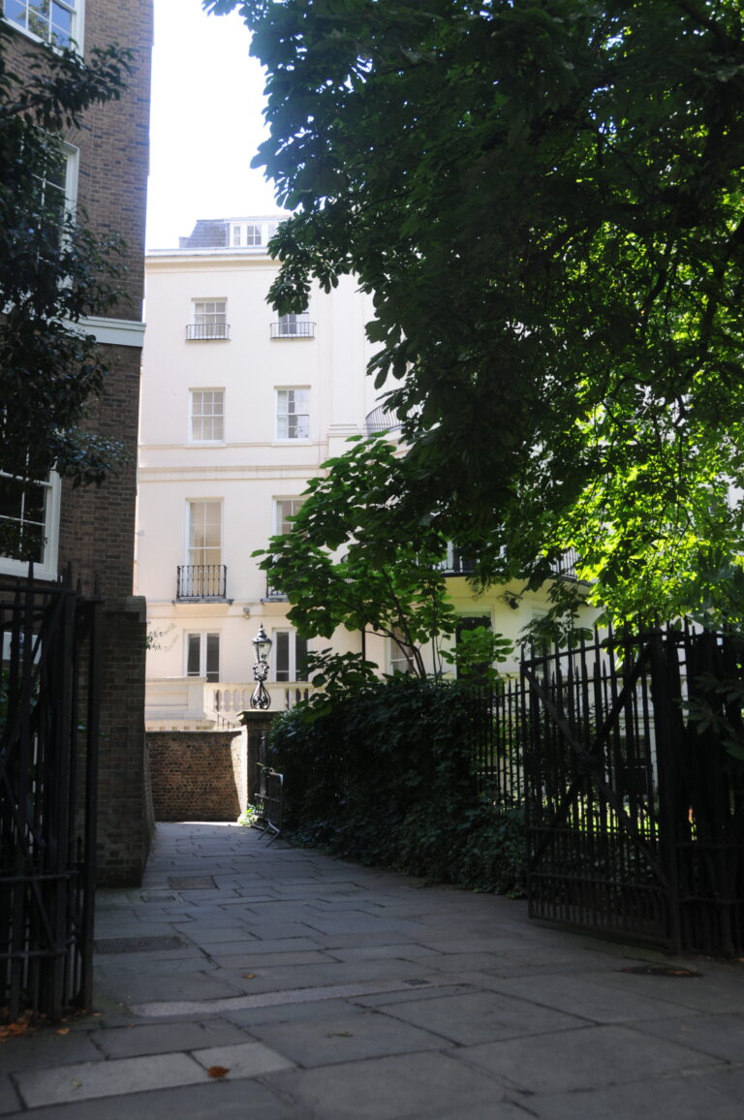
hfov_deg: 39.9
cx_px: 372
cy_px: 560
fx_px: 1025
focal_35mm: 33
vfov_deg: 57.3
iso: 200
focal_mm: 22
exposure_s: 1/100
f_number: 5.6
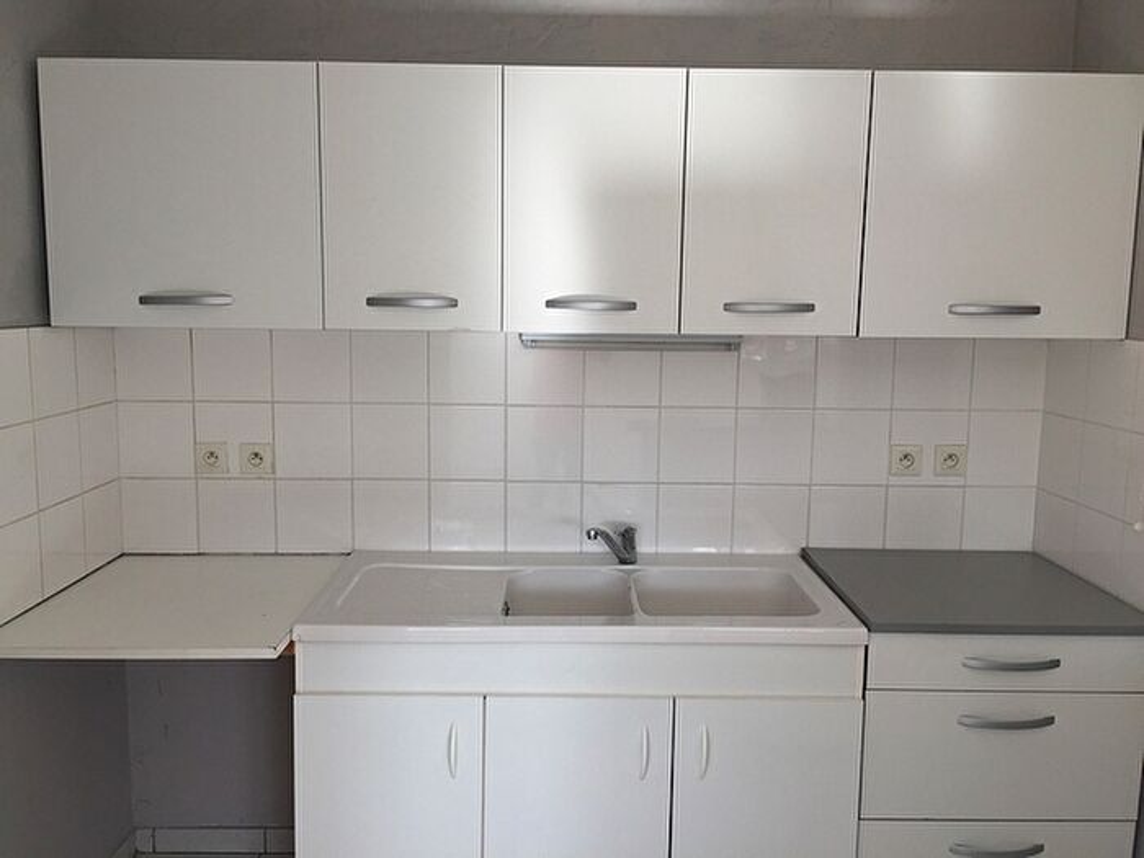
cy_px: 429
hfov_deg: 61.7
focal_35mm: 29
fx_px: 958
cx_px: 572
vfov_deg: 48.2
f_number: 2.2
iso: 32
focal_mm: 4.15
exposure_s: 1/184
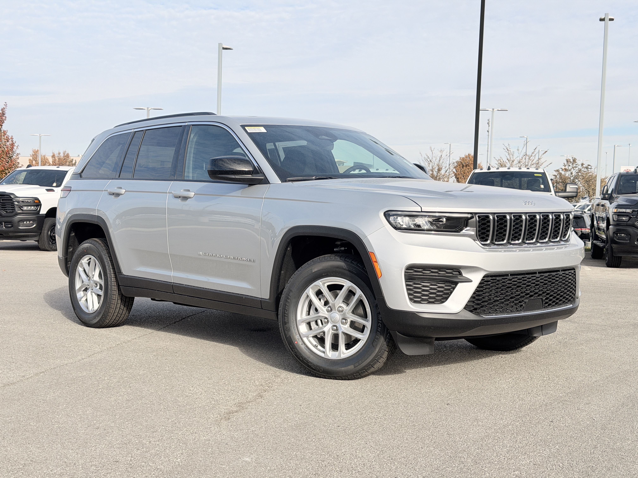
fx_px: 885
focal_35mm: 48
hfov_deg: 39.7
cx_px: 319
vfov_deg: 30.3
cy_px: 239
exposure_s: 1/5587
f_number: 1.78
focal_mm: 6.76
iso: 64
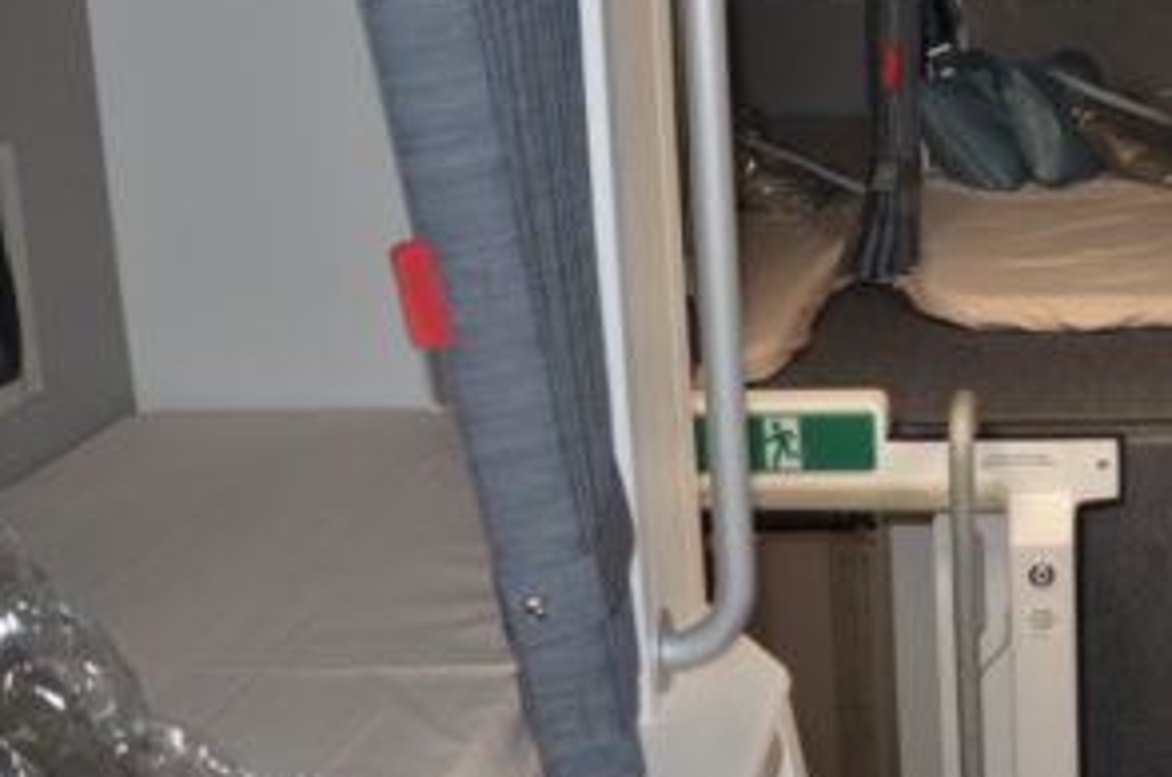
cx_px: 1120
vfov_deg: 24.0
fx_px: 1820
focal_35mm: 56
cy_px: 271
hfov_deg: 33.2
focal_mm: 18
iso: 800
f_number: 3.5
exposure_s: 1/60
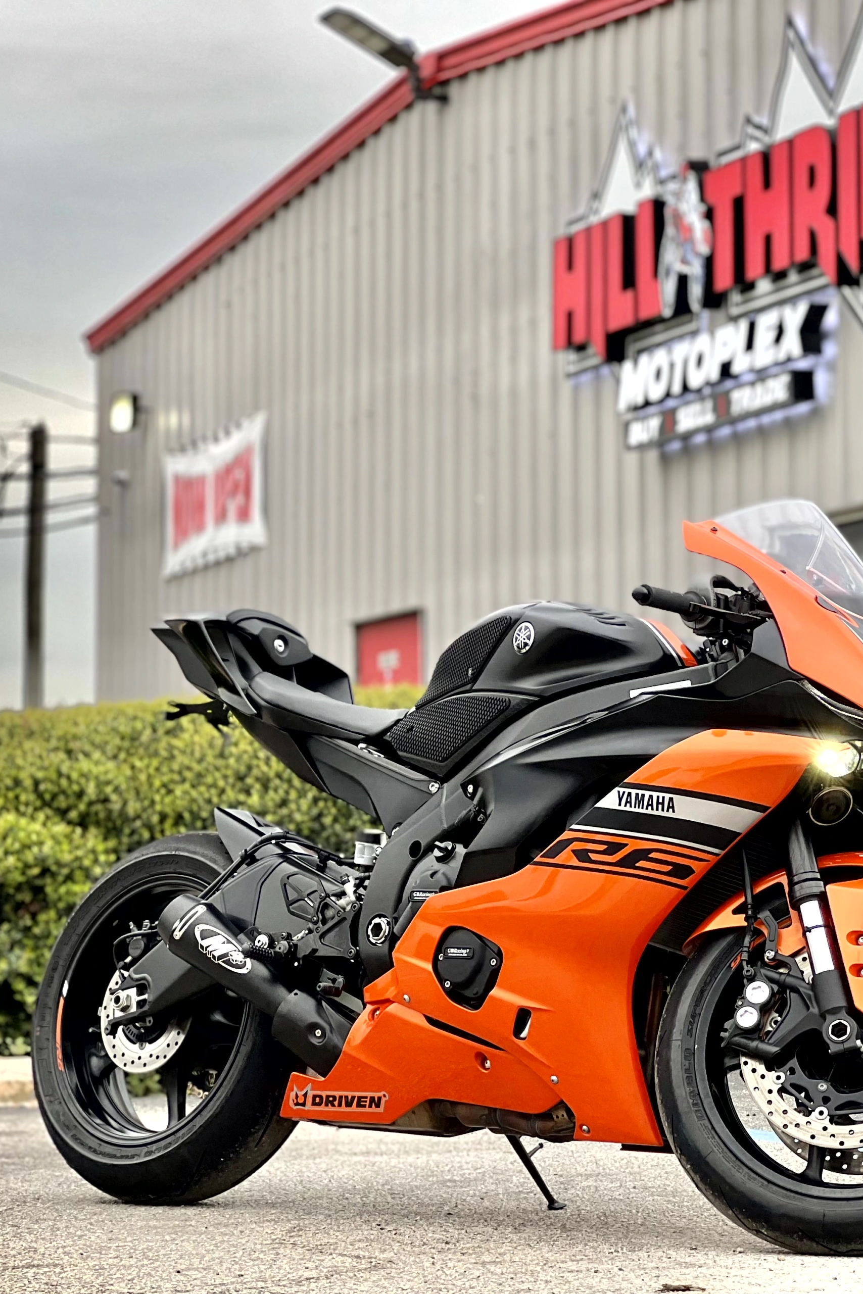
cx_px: 634
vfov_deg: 19.1
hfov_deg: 12.8
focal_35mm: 107
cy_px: 647
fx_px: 3847
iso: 32
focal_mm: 9
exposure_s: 1/121
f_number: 2.8
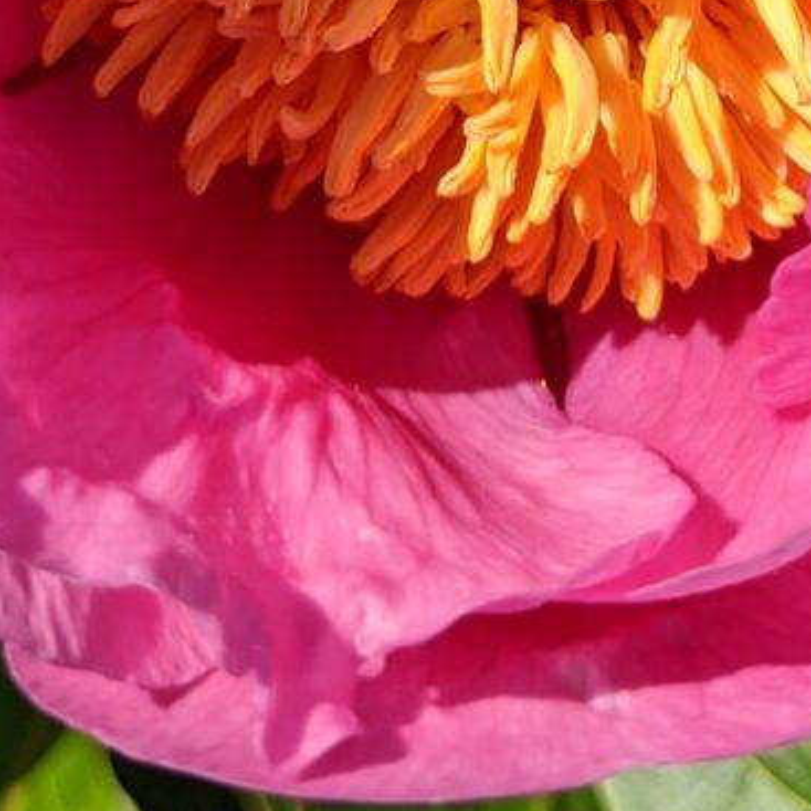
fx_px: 2651
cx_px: 491
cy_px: -453
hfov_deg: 17.4
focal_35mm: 100
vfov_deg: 15.8
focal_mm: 4.38
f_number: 1.73
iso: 46
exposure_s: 1/4695
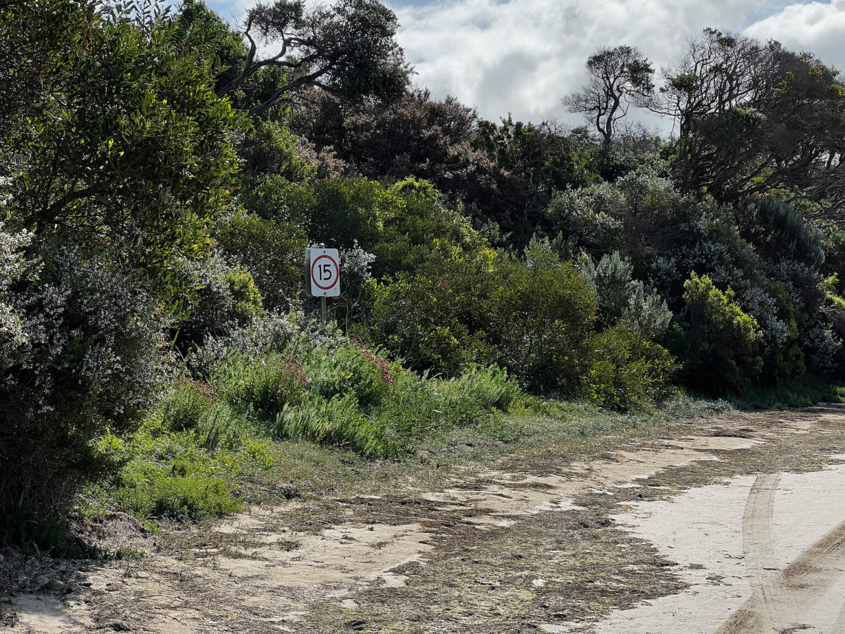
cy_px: 317
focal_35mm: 77
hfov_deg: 25.3
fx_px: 1880
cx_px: 422
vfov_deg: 19.1
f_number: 2.8
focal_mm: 9
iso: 32
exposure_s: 1/797
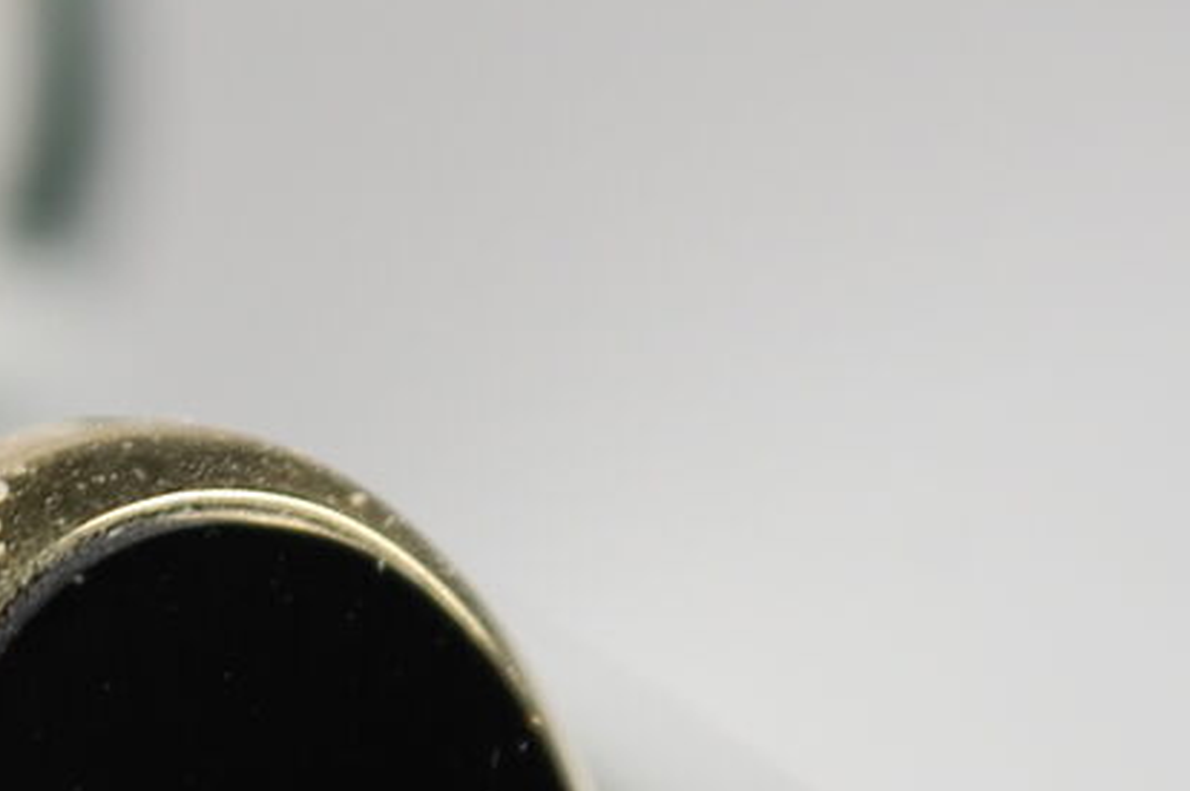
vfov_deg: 4.0
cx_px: -207
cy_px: 1105
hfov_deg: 6.1
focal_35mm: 339
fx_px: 11194
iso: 200
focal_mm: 55
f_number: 5.6
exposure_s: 1/125
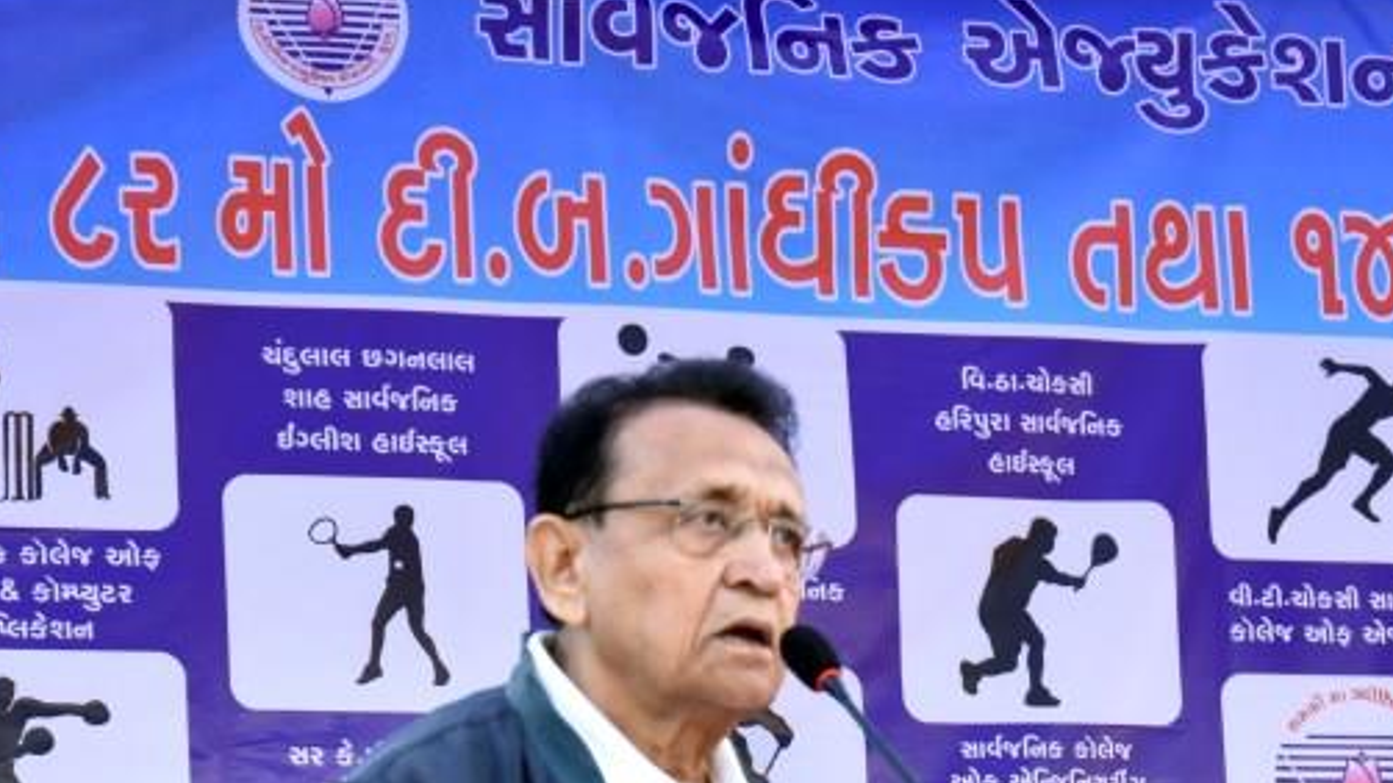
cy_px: 915
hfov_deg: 11.5
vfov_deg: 6.5
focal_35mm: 186
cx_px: 1168
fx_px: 6868
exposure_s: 1/160
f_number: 8
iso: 1250
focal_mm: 58
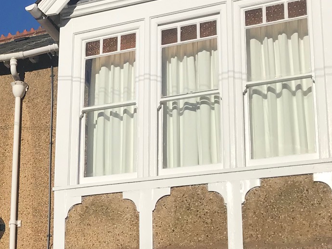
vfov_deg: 17.8
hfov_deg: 22.4
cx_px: -43
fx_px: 786
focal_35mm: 82
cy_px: 215
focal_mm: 3.99
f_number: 1.8
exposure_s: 1/5988
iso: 20
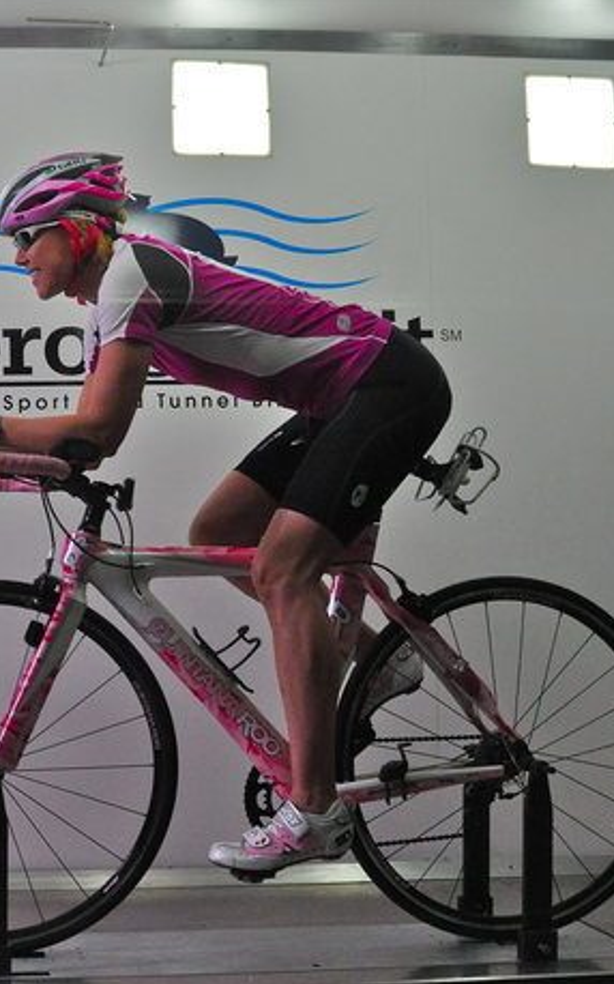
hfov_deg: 25.7
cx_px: 17
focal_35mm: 48
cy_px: 560
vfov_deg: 41.8
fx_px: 1286
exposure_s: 1/160
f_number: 6.3
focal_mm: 18
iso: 1600
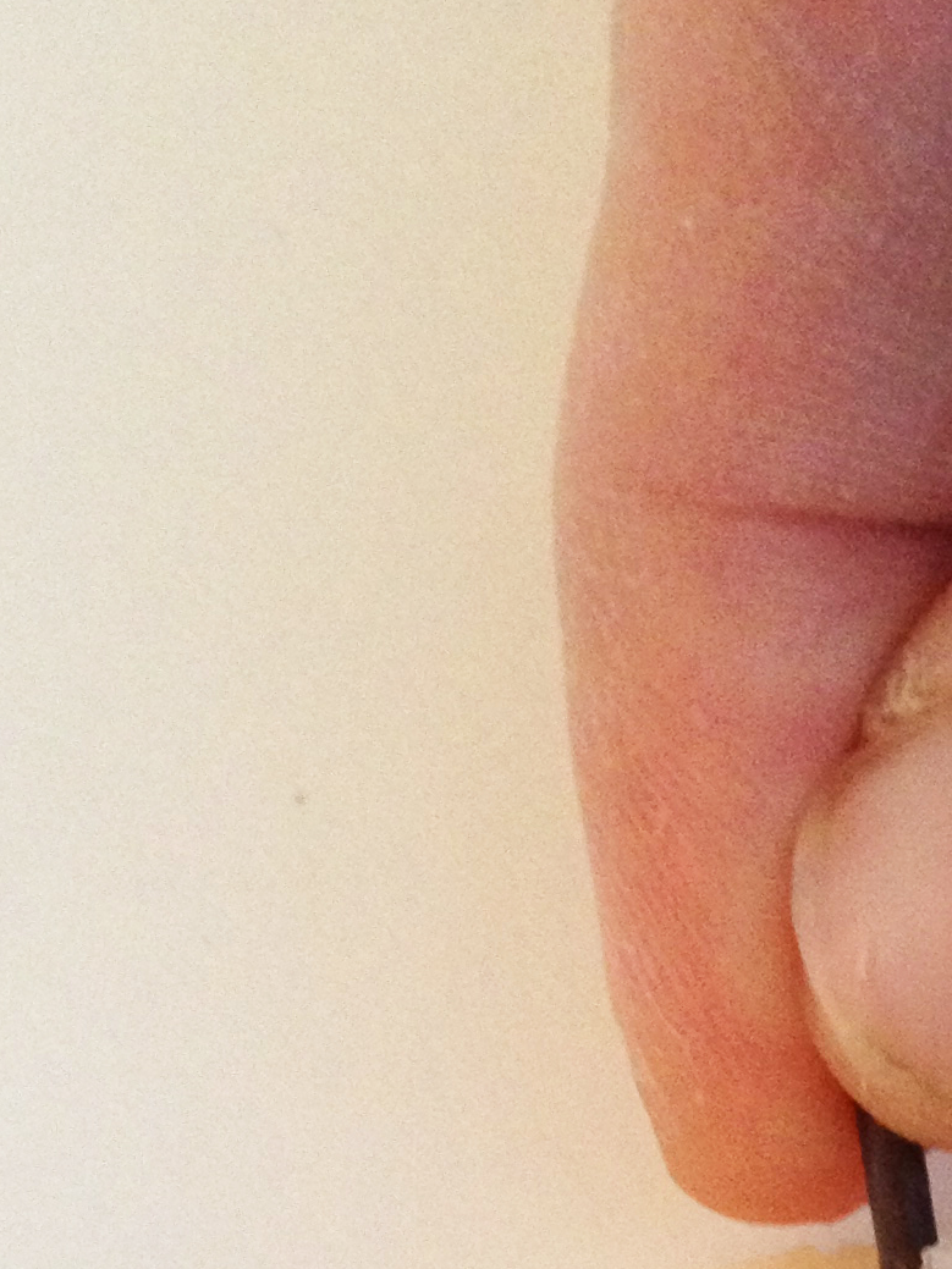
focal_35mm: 110
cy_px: 1977
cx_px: 1196
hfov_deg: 13.1
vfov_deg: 16.2
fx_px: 4034
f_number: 2.4
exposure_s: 1/20
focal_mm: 4.28
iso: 250
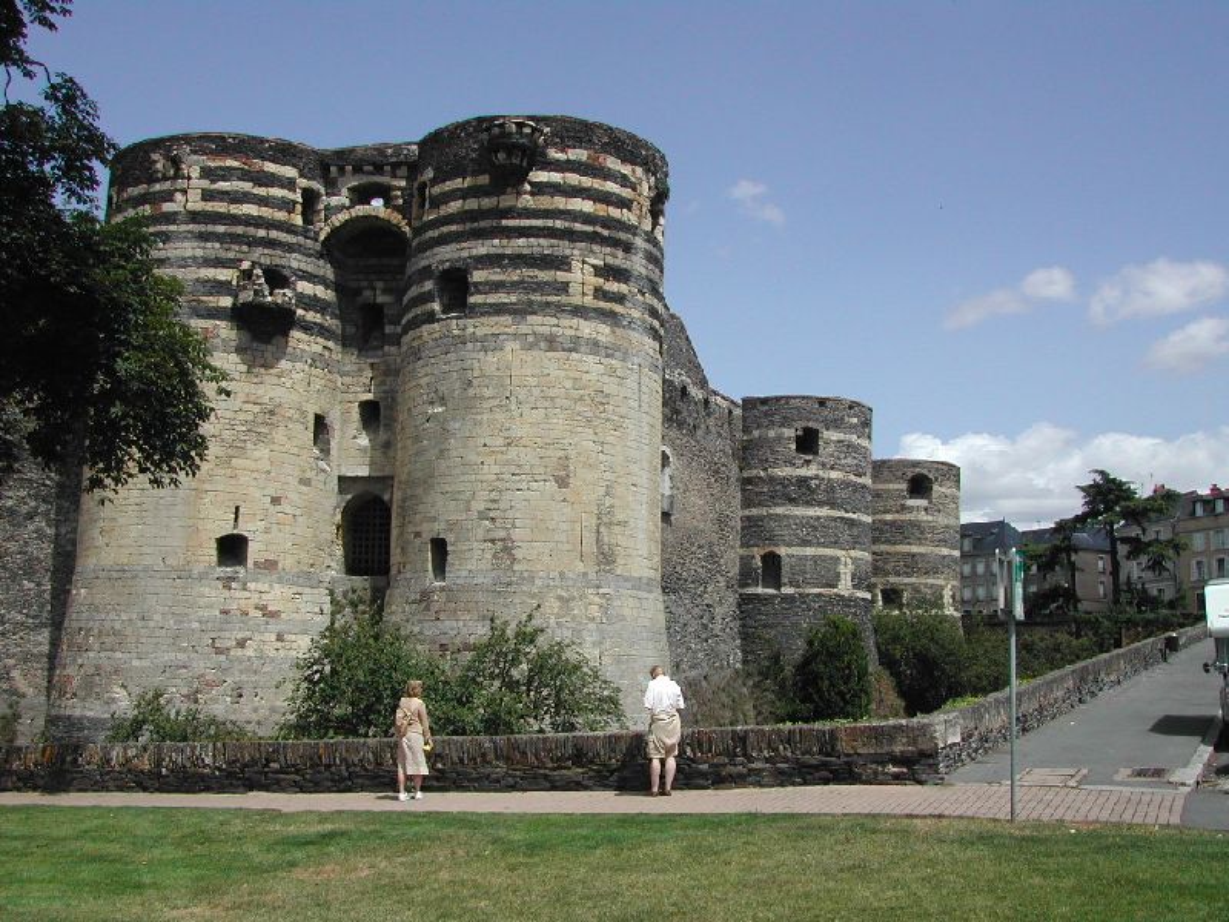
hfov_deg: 49.0
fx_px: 1349
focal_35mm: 38
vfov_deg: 37.7
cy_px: 461
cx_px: 614
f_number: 7.6
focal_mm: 8
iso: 100
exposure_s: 1/410
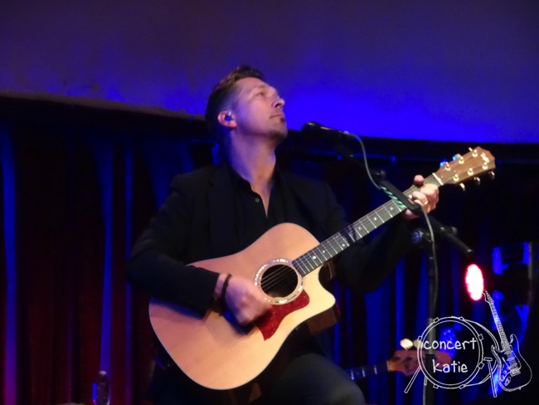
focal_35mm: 200
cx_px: 270
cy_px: 202
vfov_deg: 7.4
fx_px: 3115
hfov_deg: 9.9
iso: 2000
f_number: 6.3
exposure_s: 1/25
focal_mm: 34.17
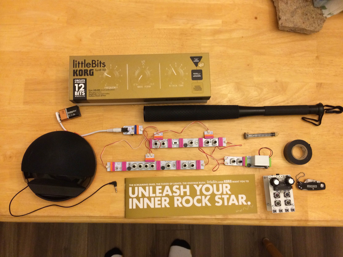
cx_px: 172
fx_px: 297
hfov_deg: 60.0
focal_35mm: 30
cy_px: 128
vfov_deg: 46.8
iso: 200
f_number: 2.2
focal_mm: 4.12
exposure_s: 1/30
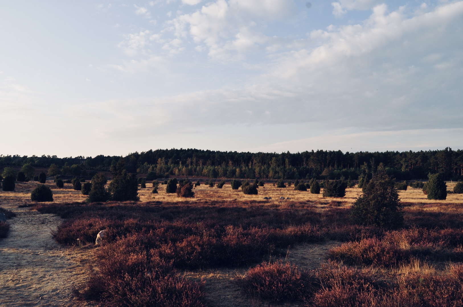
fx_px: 347
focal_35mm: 27
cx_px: 232
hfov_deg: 67.4
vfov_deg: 47.8
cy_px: 154
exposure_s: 1/200
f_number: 10
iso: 400
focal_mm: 18
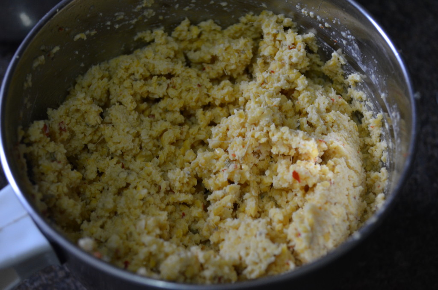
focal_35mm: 57
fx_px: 692
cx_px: 219
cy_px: 145
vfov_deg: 23.7
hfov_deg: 35.1
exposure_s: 1/30
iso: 1250
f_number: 5
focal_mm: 38
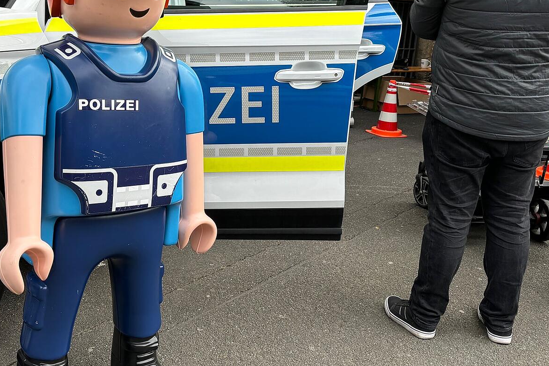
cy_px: 120
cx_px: 225
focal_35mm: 47
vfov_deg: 28.5
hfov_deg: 41.7
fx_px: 717
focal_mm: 5.96
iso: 50
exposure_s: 1/608
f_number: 1.6
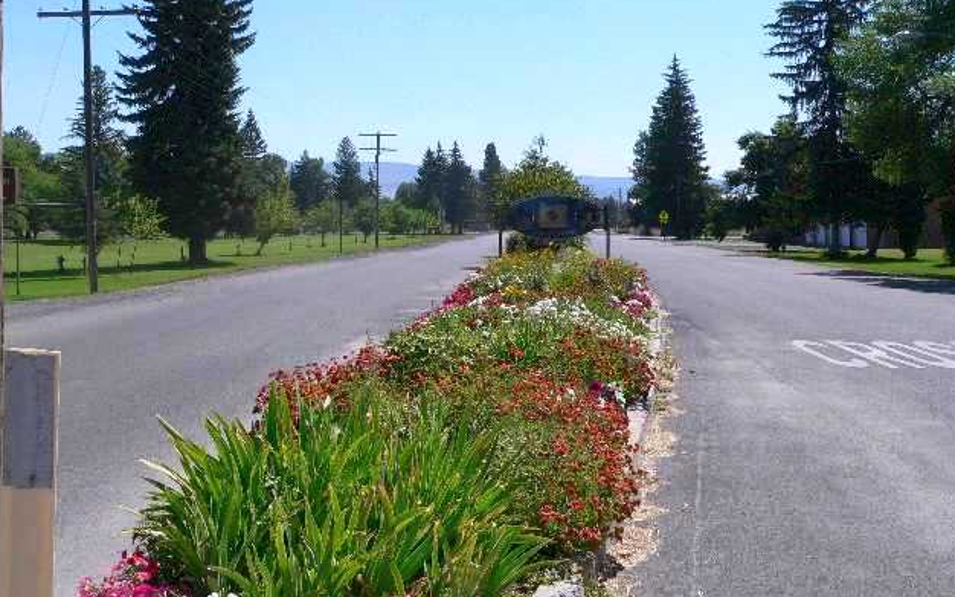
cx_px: 476
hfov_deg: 50.4
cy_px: 258
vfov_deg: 32.7
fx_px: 1015
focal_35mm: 39
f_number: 5.2
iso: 80
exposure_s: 1/400
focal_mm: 6
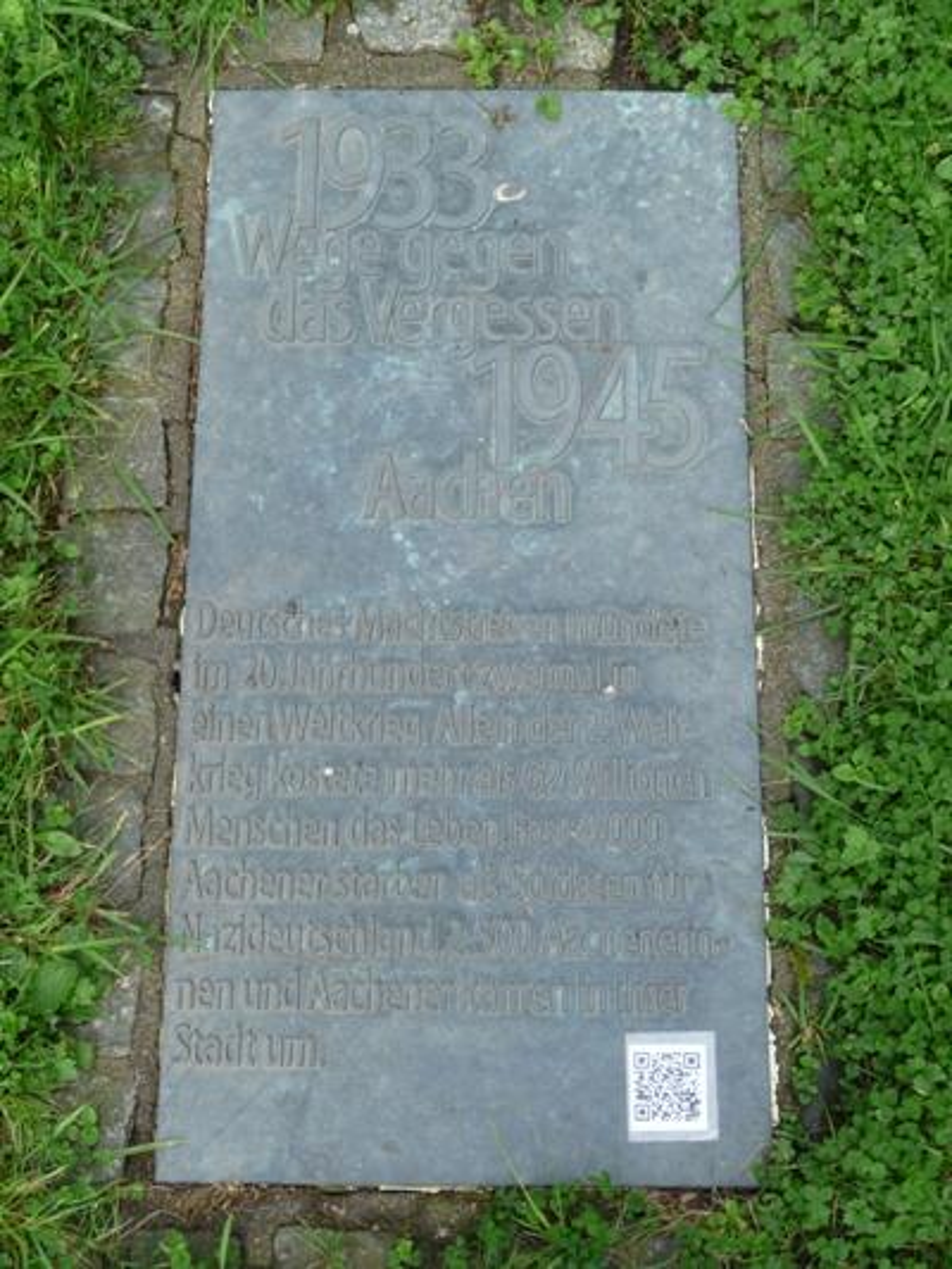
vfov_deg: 39.6
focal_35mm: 48
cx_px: 476
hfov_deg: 30.3
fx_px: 1759
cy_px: 634
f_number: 4.2
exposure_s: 1/40
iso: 100
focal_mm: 8
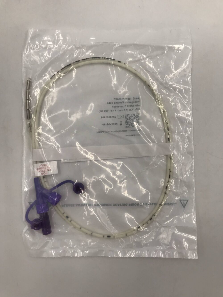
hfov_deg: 49.8
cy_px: 148
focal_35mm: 28
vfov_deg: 63.4
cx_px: 112
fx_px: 240
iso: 25
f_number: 1.8
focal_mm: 3.99
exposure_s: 1/60
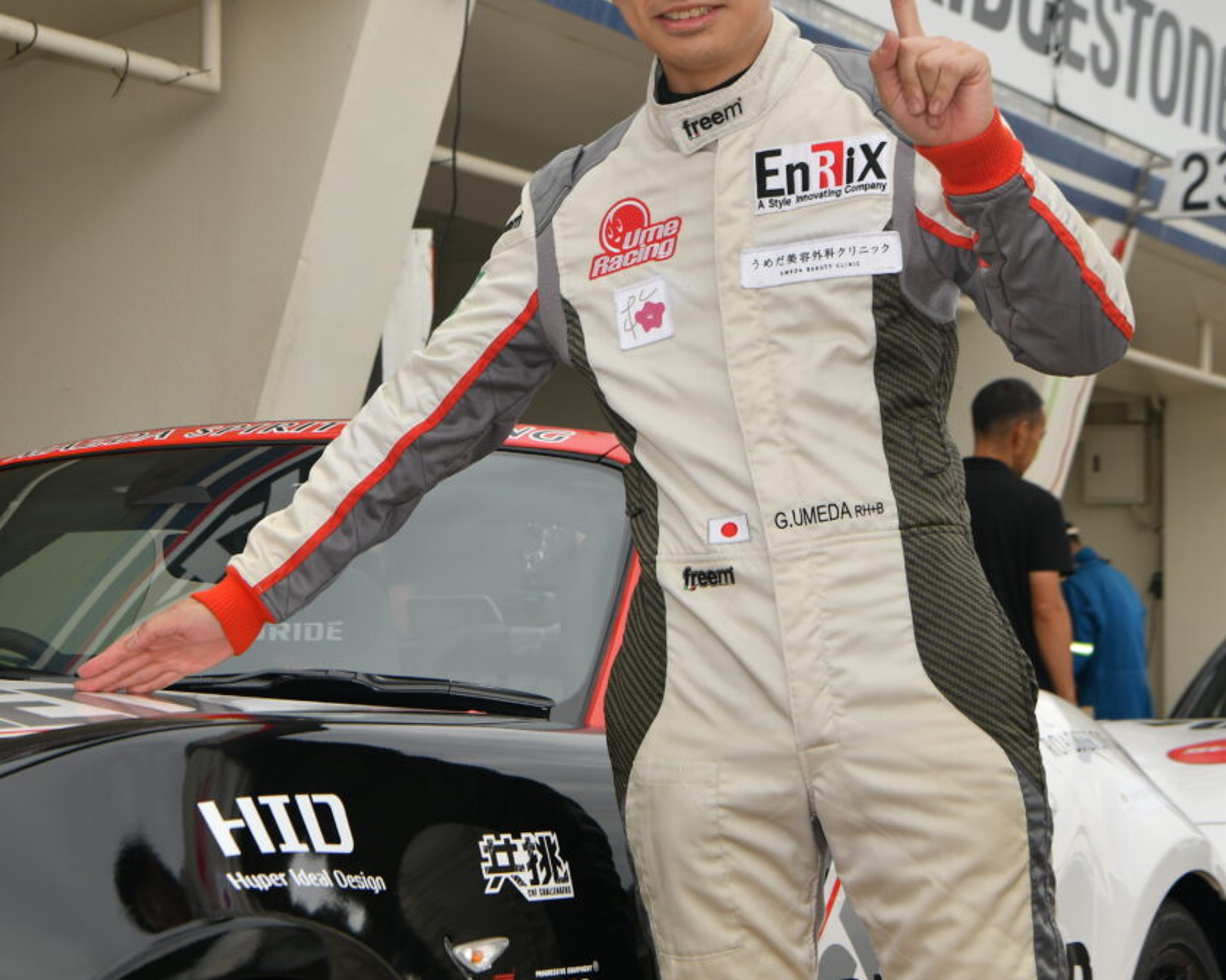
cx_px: 187
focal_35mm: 79
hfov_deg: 23.7
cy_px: 358
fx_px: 2866
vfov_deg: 19.4
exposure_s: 1/250
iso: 100
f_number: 8
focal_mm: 46
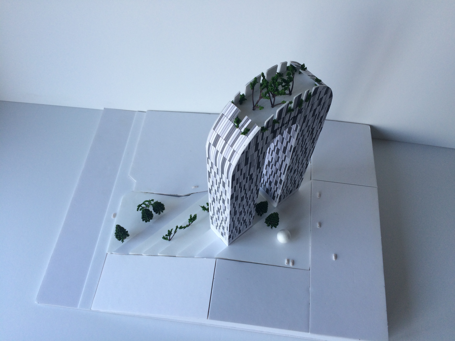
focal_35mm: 29
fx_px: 381
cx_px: 228
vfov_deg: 48.2
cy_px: 170
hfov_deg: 61.7
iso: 32
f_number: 2.2
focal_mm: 4.15
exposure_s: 1/270
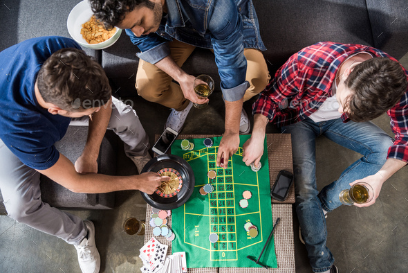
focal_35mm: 32
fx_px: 363
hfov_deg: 58.7
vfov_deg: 41.2
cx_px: 204
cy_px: 136
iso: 500
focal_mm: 32
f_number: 3.5
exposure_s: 1/160
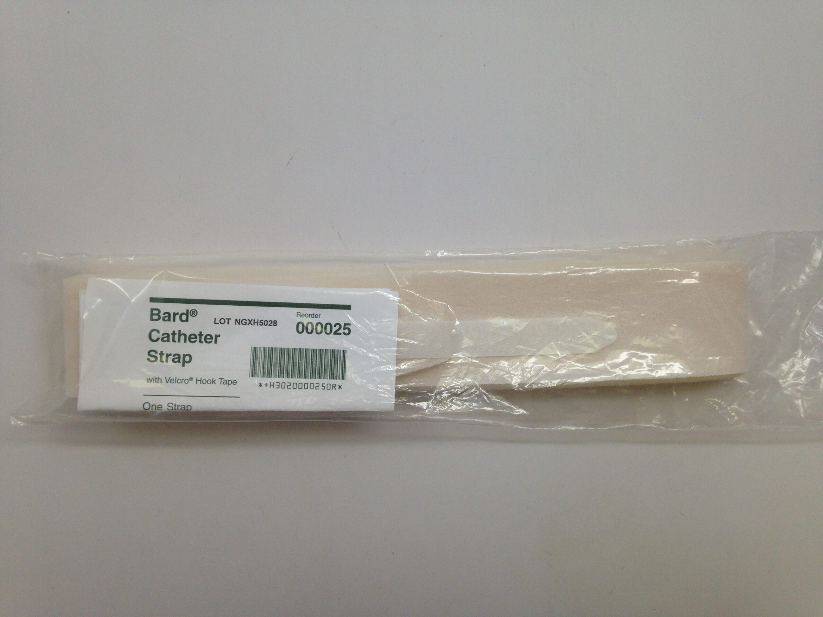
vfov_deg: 42.9
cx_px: 412
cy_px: 308
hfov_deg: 55.4
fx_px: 785
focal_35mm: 33
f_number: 2.4
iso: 64
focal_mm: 4.12
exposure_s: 1/120
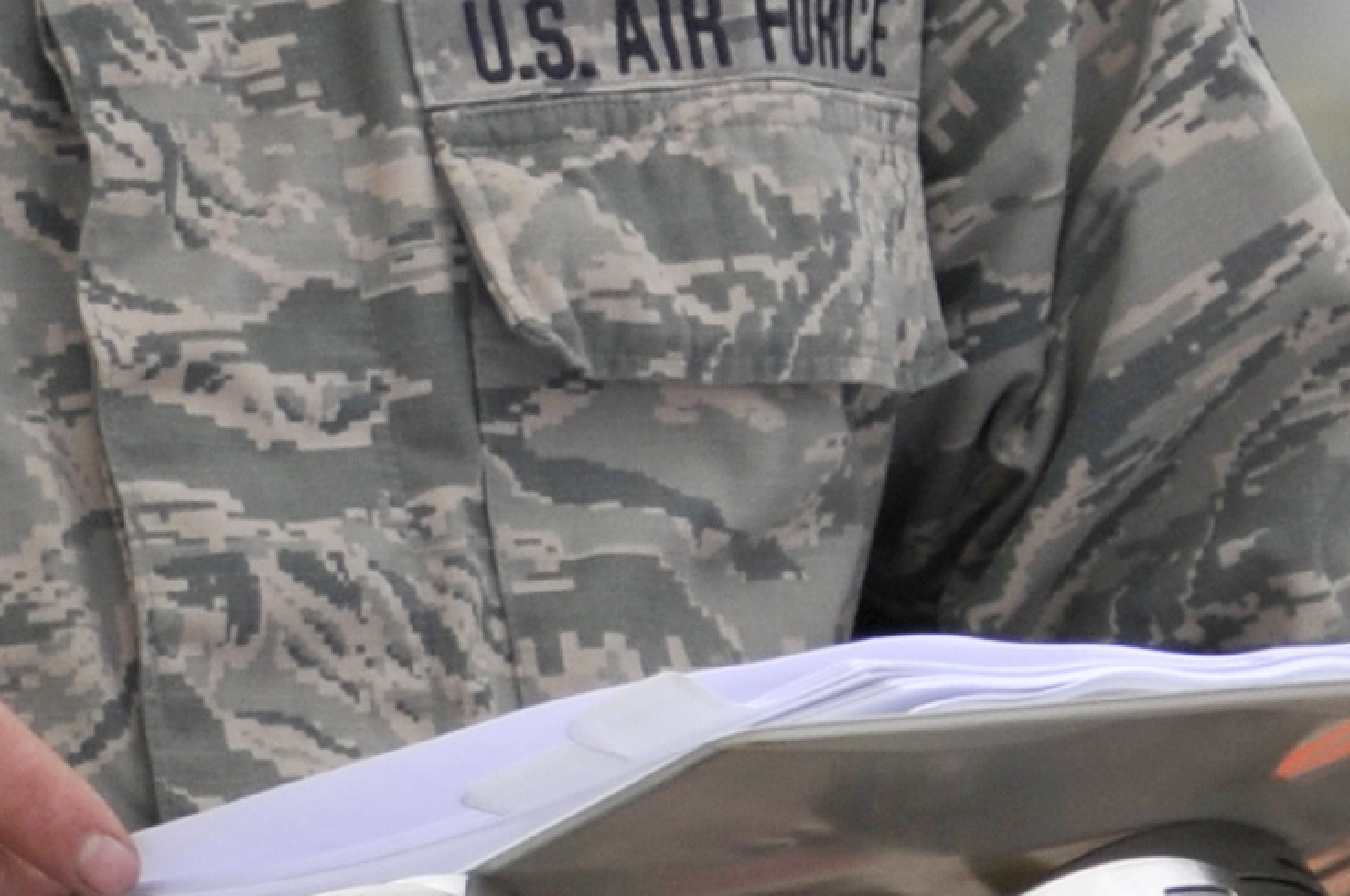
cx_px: -430
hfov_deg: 0.6
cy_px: -130
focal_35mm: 3312
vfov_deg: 0.4
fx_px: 124035
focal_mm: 380
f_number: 6.3
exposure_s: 1/400
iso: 200
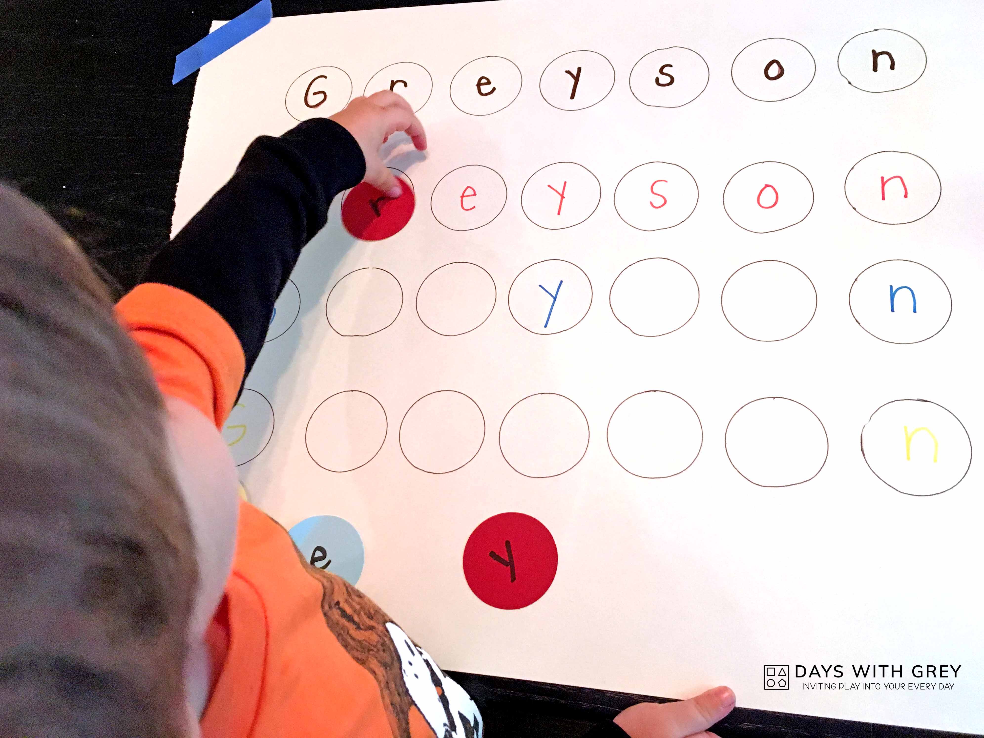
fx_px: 824
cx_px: 492
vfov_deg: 48.2
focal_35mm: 29
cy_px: 369
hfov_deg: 61.7
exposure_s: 1/15
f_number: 2.2
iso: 200
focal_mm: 4.15
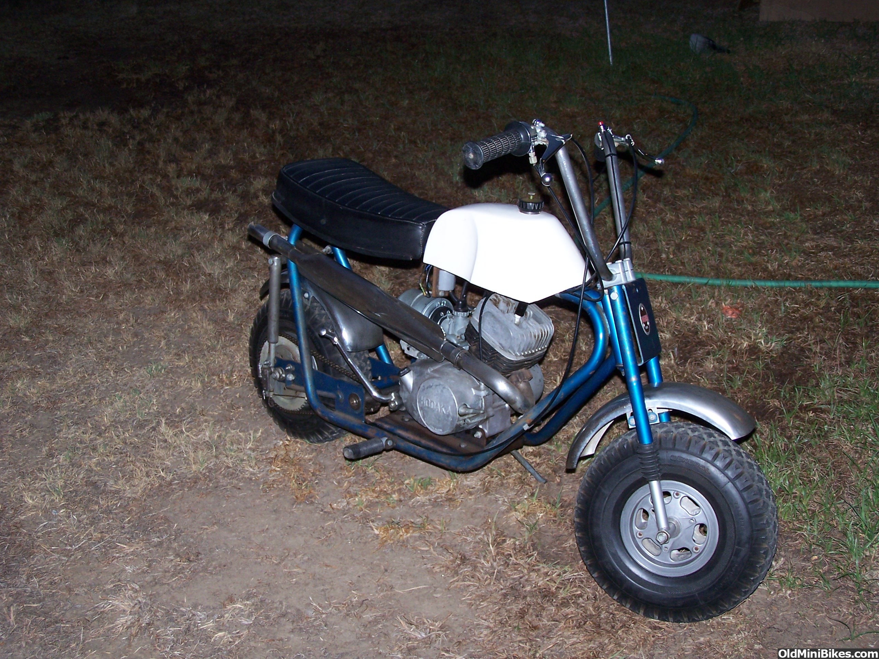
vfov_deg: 30.3
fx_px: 1219
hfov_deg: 39.7
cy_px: 330
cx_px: 440
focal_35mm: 48
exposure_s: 1/60
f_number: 3
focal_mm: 8
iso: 140
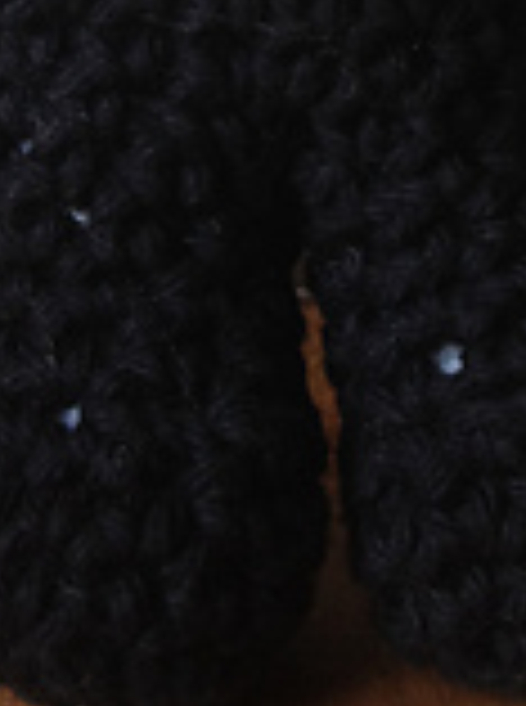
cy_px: -477
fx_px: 2909
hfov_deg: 10.2
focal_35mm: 143
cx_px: 620
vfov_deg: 12.8
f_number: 2.4
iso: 50
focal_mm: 4.28
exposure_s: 1/30
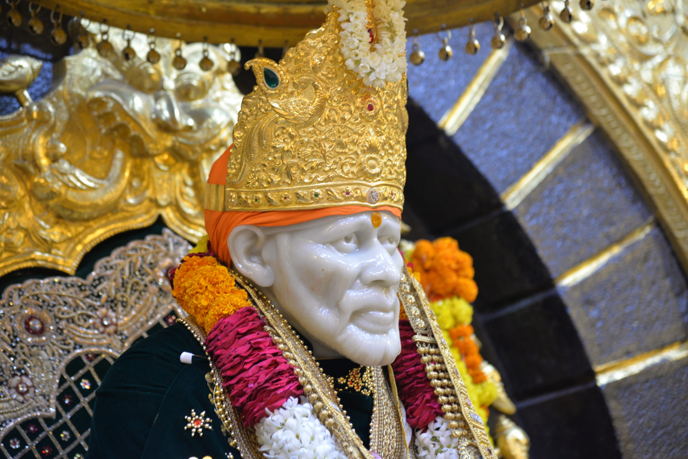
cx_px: 344
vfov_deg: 11.4
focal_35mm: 120
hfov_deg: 17.1
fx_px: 2293
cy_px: 230
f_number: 4
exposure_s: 1/60
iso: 1250
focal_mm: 120
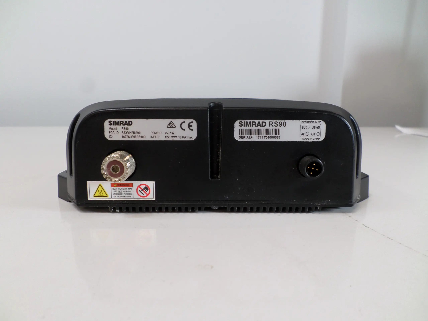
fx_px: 309
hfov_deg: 69.4
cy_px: 160
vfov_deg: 54.9
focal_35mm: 25
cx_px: 214
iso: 80
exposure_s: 1/45
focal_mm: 4.5
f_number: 2.5
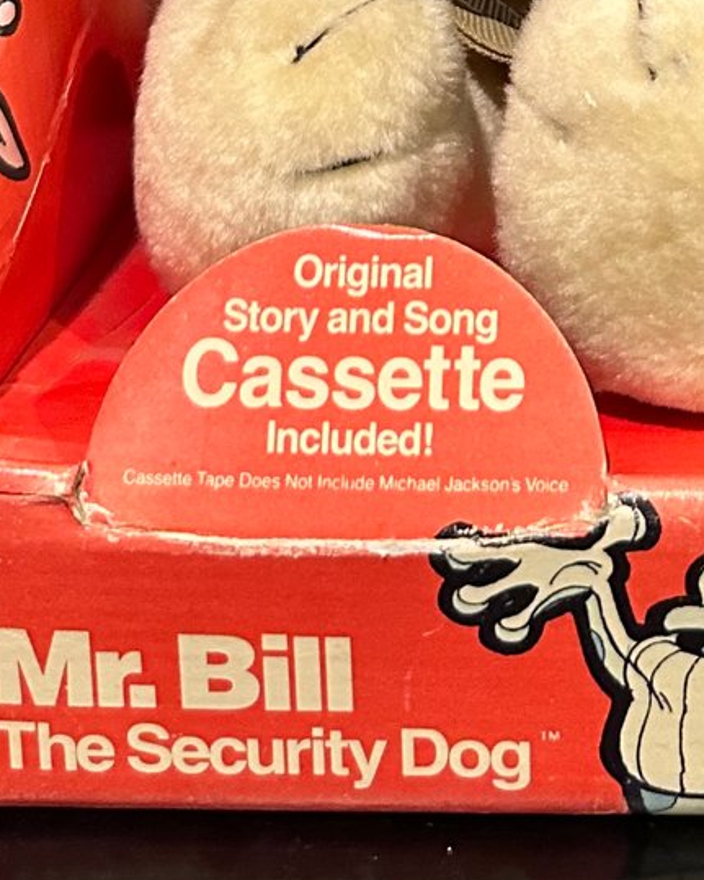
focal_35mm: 87
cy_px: -469
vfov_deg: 19.1
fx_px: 2267
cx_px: 704
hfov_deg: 17.3
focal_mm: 6.86
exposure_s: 1/60
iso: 400
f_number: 1.78
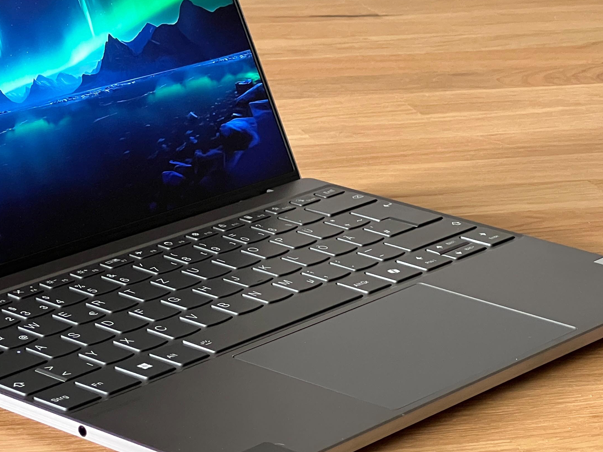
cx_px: 167
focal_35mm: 143
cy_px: 145
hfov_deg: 13.8
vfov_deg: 10.4
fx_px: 2491
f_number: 2.8
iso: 500
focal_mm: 9
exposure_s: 1/60
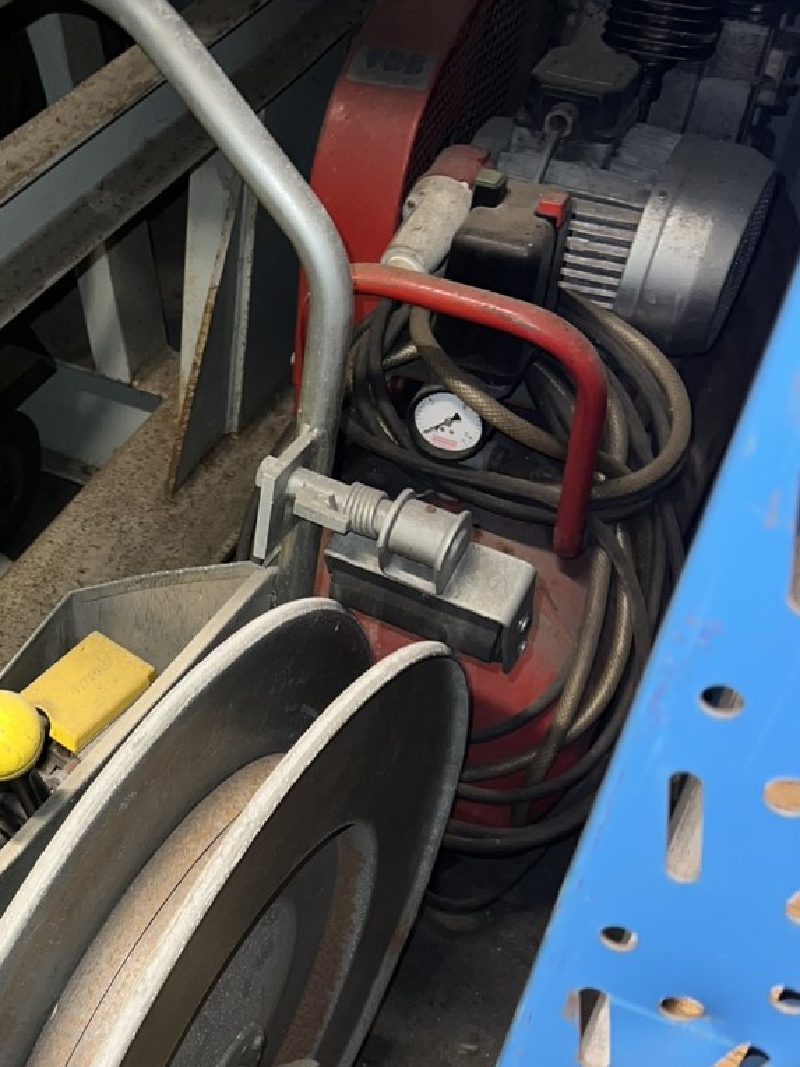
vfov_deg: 38.0
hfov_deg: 28.3
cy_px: 788
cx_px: 54
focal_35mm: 49
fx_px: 1510
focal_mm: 5.7
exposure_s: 1/13
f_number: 1.5
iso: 64
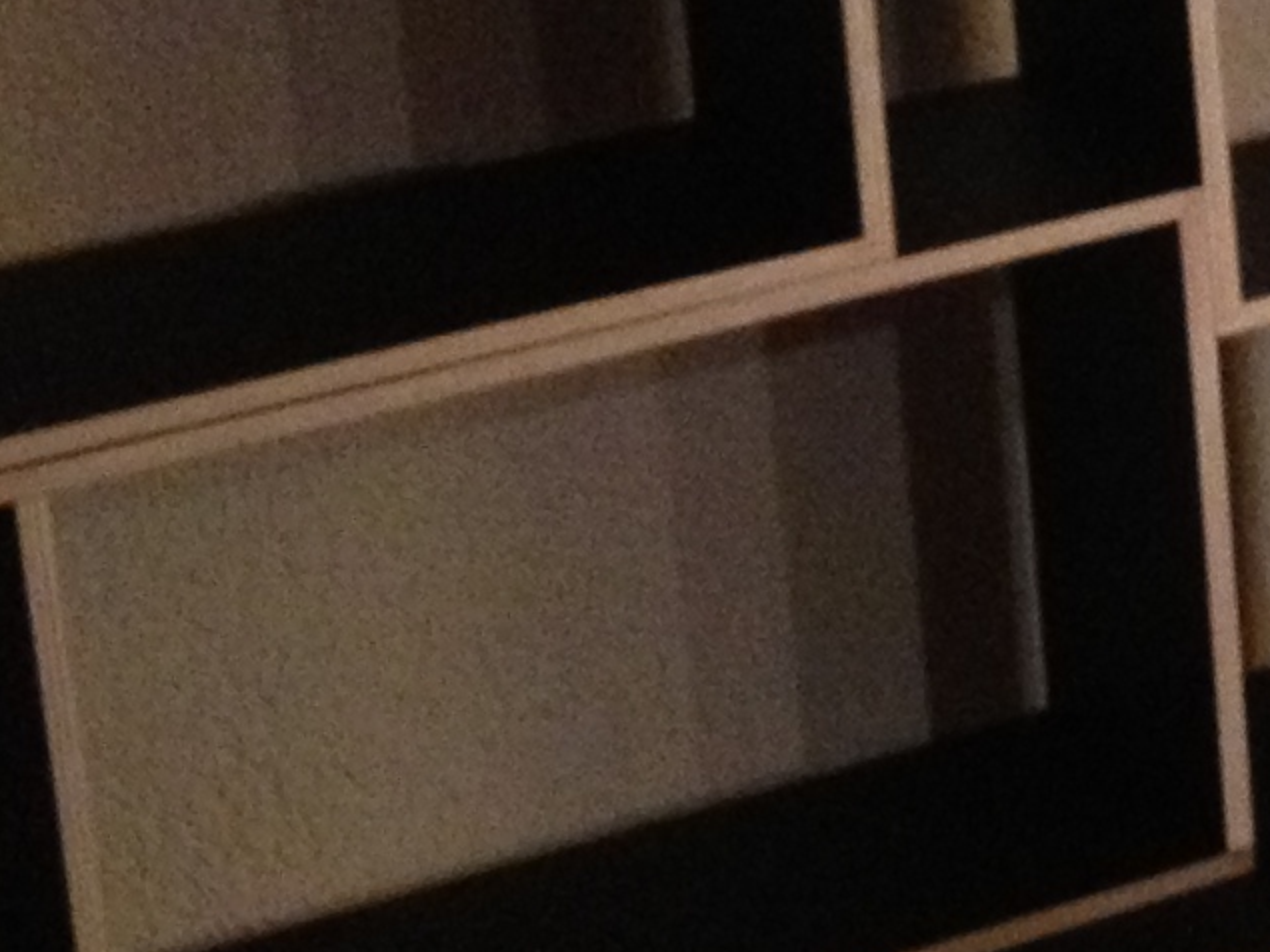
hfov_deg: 10.1
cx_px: 2612
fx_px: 6603
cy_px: -354
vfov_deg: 8.1
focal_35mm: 180
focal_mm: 4.28
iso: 400
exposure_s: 1/17
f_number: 2.4
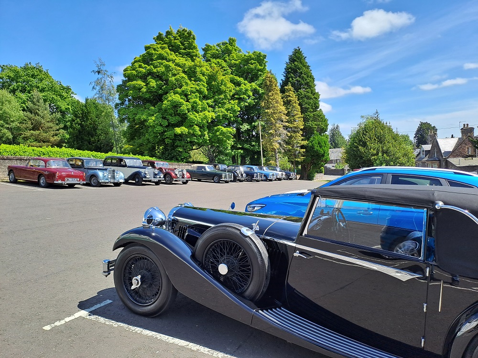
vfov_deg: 54.9
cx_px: 239
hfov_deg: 69.4
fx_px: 345
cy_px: 179
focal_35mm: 25
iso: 32
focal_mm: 4.65
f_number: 1.8
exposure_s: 1/1138
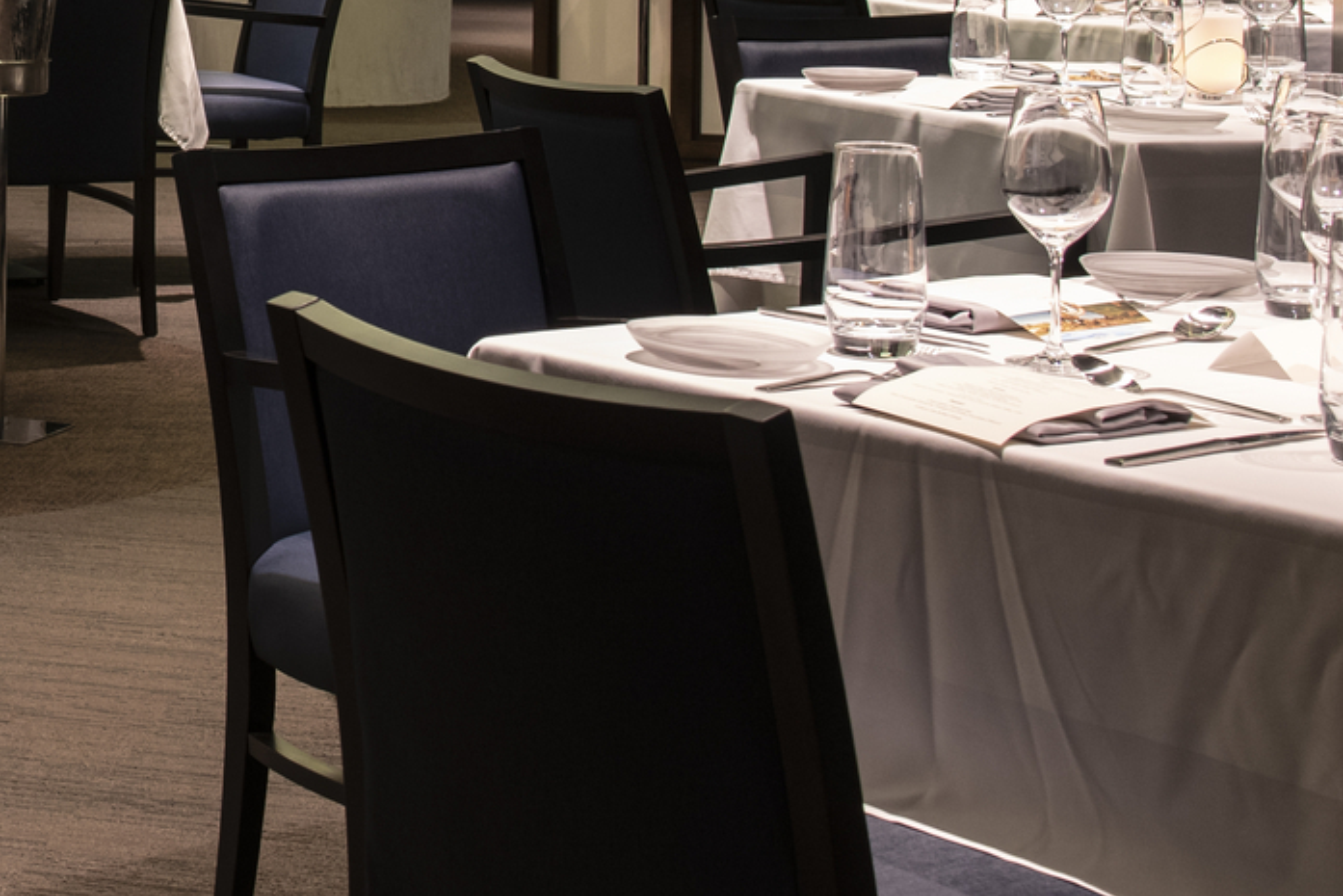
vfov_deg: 14.8
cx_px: -243
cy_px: -198
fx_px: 3321
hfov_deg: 21.3
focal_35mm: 89
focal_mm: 31
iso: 500
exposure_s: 1/4
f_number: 7.1
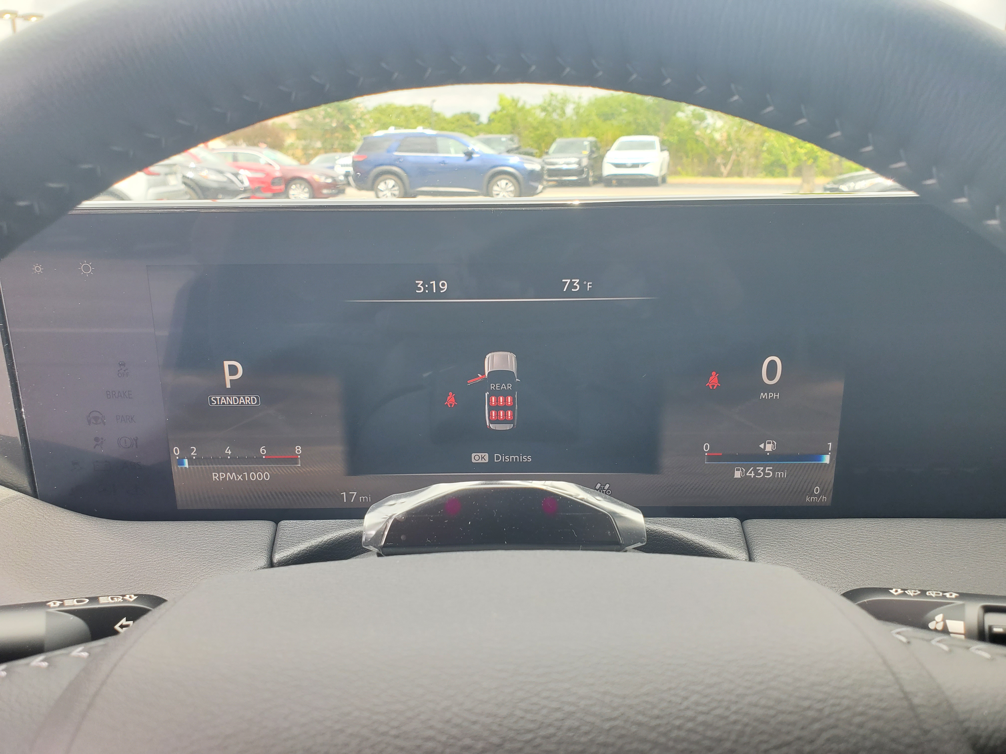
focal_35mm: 26
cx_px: 503
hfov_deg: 67.3
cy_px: 377
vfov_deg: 53.1
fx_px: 756
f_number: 2.4
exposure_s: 1/207
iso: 50
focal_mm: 4.3
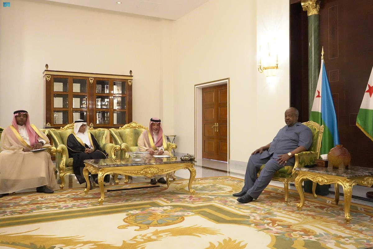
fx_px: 342
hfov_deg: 57.2
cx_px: 186
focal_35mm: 33
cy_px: 124
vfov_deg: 40.0
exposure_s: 1/125
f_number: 10
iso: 16000
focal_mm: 33
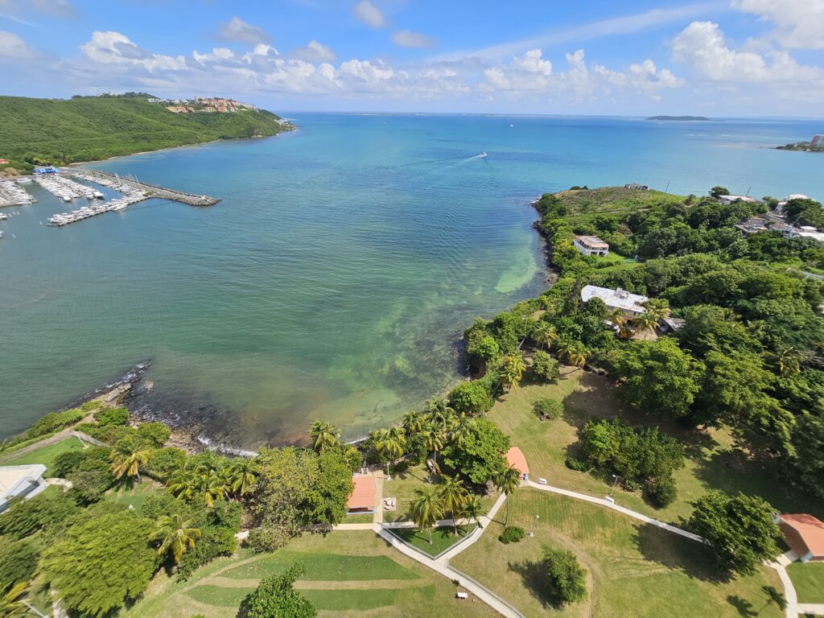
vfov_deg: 89.9
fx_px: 309
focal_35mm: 13
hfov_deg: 106.2
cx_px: 412
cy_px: 309
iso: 50
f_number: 2.2
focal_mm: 2.2
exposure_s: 1/2423
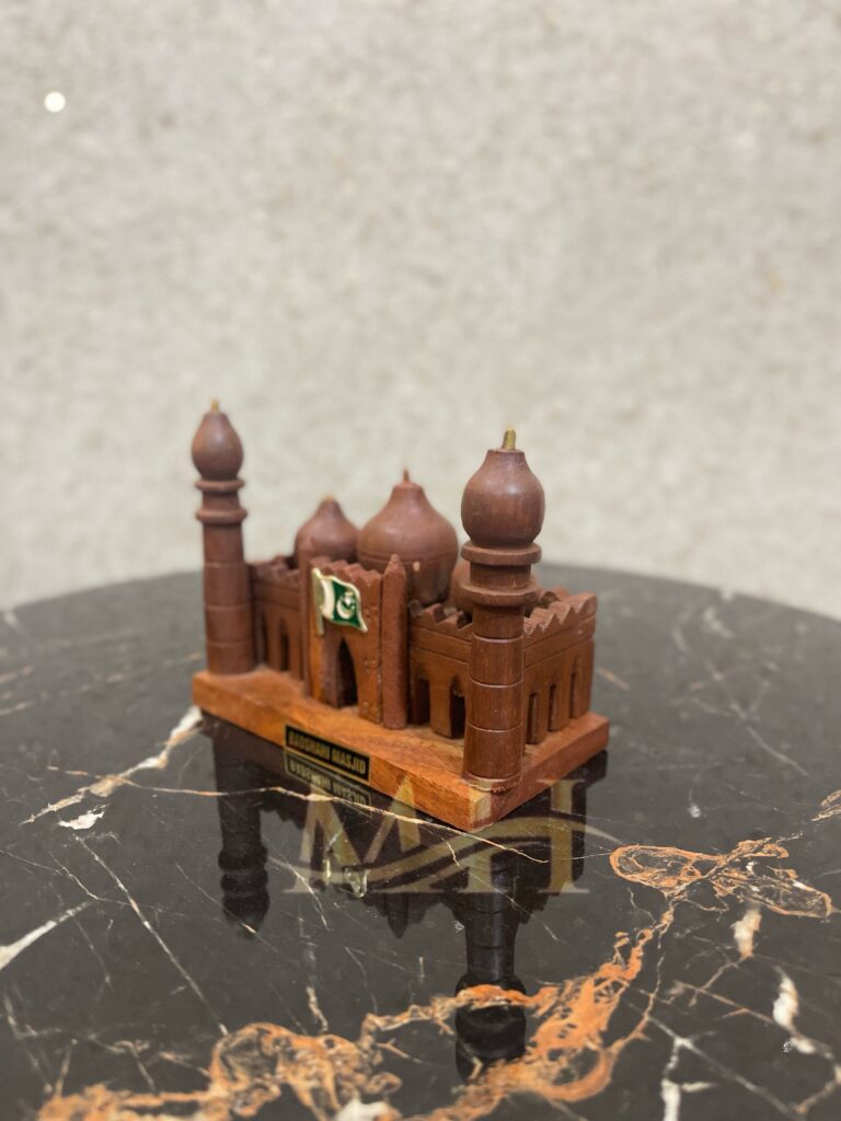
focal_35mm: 26
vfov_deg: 67.3
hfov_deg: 53.1
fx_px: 842
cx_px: 420
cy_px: 560
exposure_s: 1/25
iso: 640
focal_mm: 5.1
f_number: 1.6
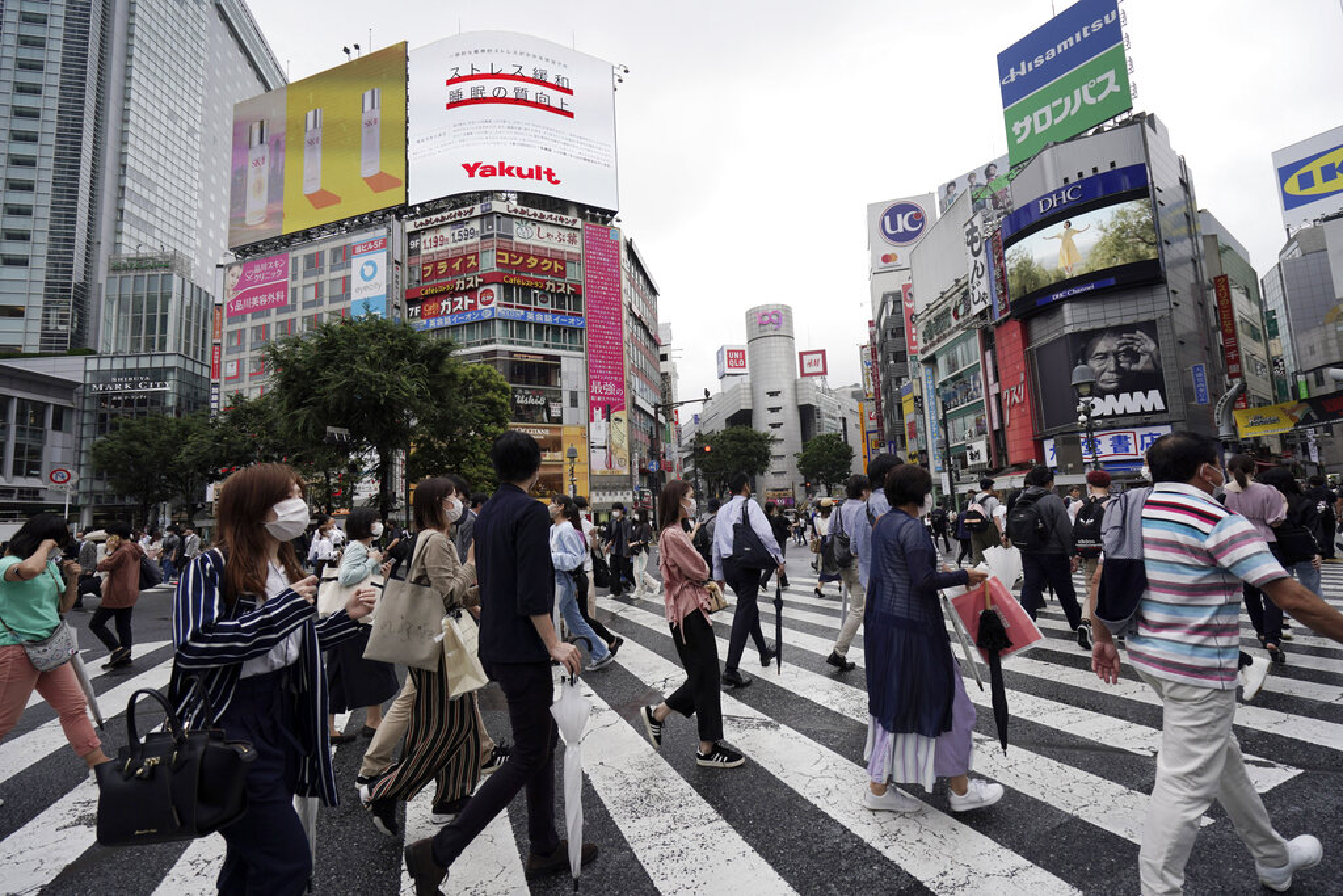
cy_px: 448
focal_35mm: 16
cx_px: 672
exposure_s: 1/500
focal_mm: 16
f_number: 5.6
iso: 100
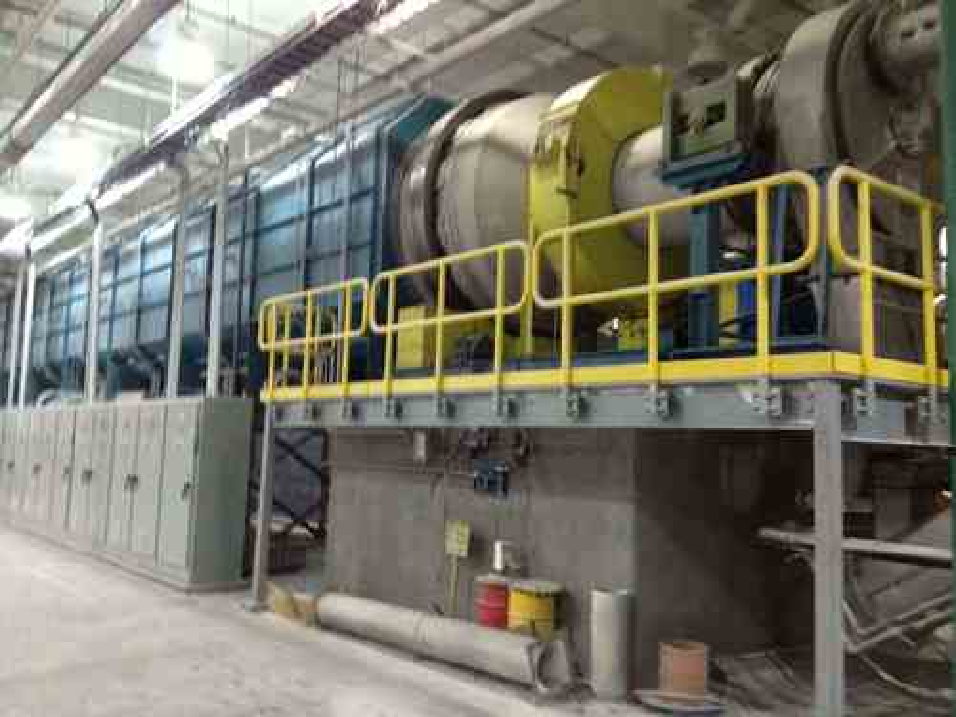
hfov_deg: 52.6
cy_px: 358
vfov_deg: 40.7
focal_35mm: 35
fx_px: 967
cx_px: 478
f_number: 2.4
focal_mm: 4.28
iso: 400
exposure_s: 1/20
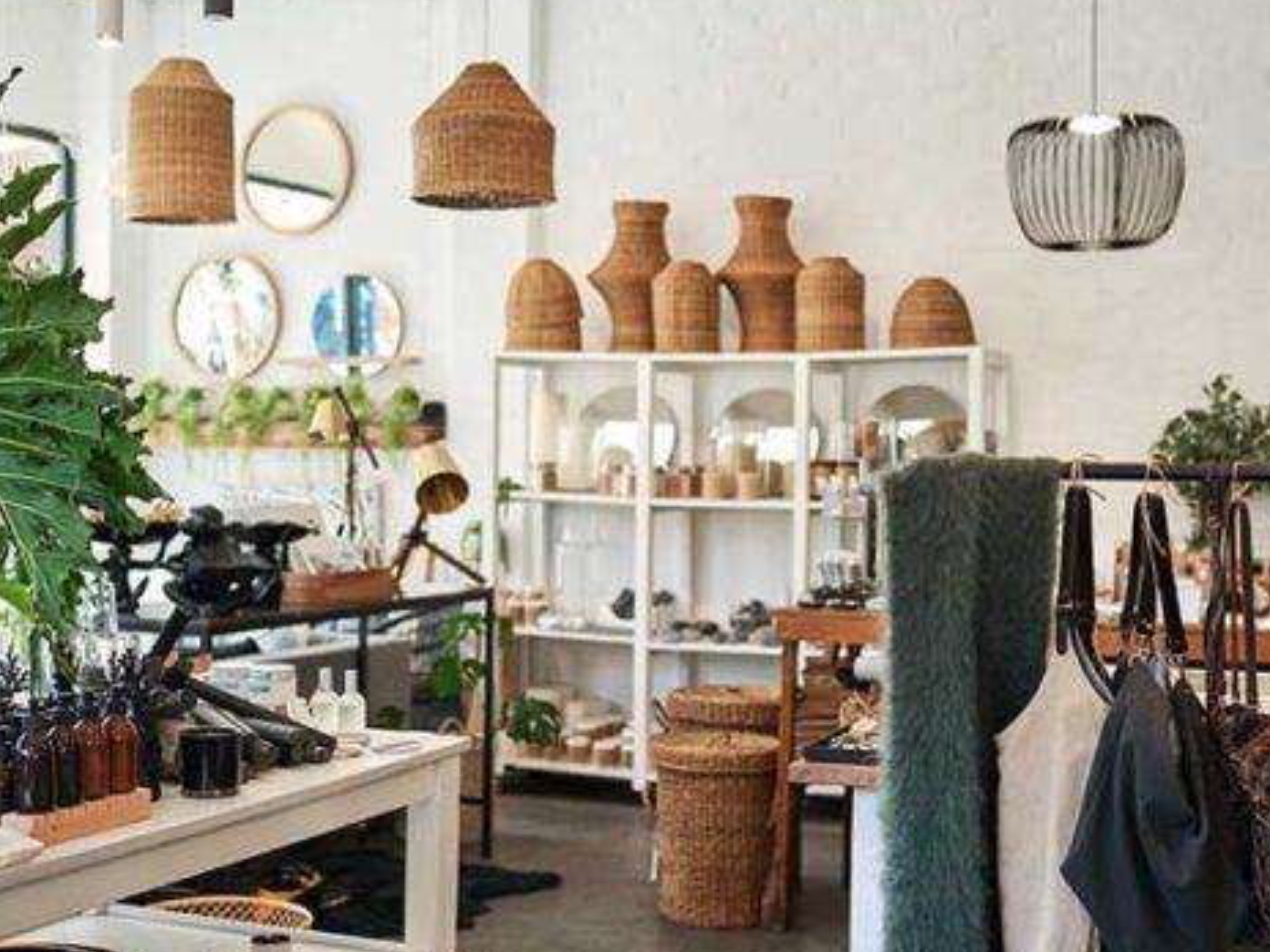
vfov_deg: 27.5
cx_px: 646
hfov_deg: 36.2
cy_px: 501
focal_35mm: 53
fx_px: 1944
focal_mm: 35
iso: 500
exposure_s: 1/160
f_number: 2.5
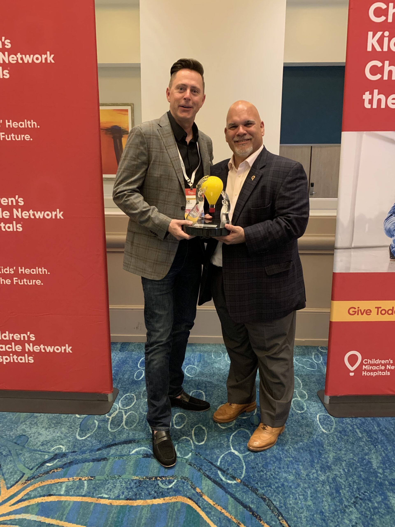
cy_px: 264
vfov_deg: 67.3
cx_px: 198
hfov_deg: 53.1
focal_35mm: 26
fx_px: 396
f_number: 1.8
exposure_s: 1/40
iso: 400
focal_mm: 4.25
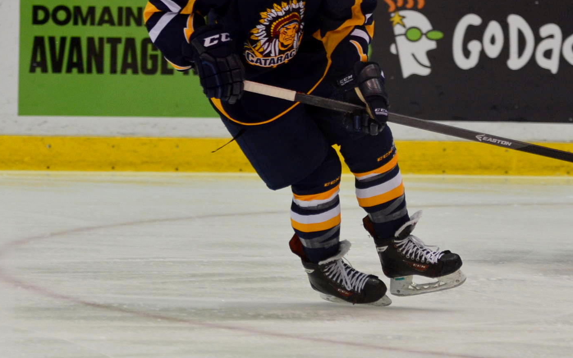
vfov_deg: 3.2
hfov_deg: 5.2
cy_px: 51
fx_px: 6308
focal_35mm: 404
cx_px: 271
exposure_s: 1/640
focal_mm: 150
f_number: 2.8
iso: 800
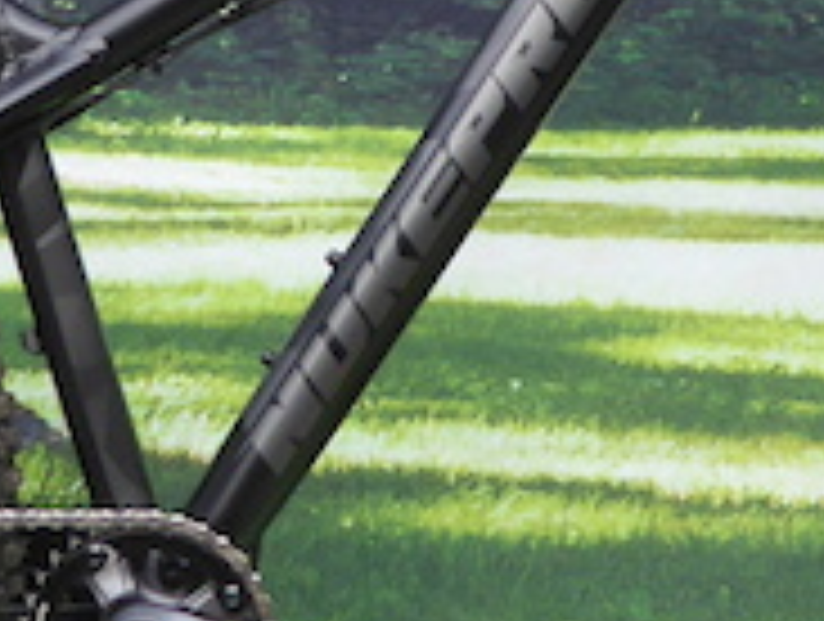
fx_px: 2600
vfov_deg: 13.3
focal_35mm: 109
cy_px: -86
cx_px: 468
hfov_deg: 18.0
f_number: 3.3
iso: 100
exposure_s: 1/80
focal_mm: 4.3
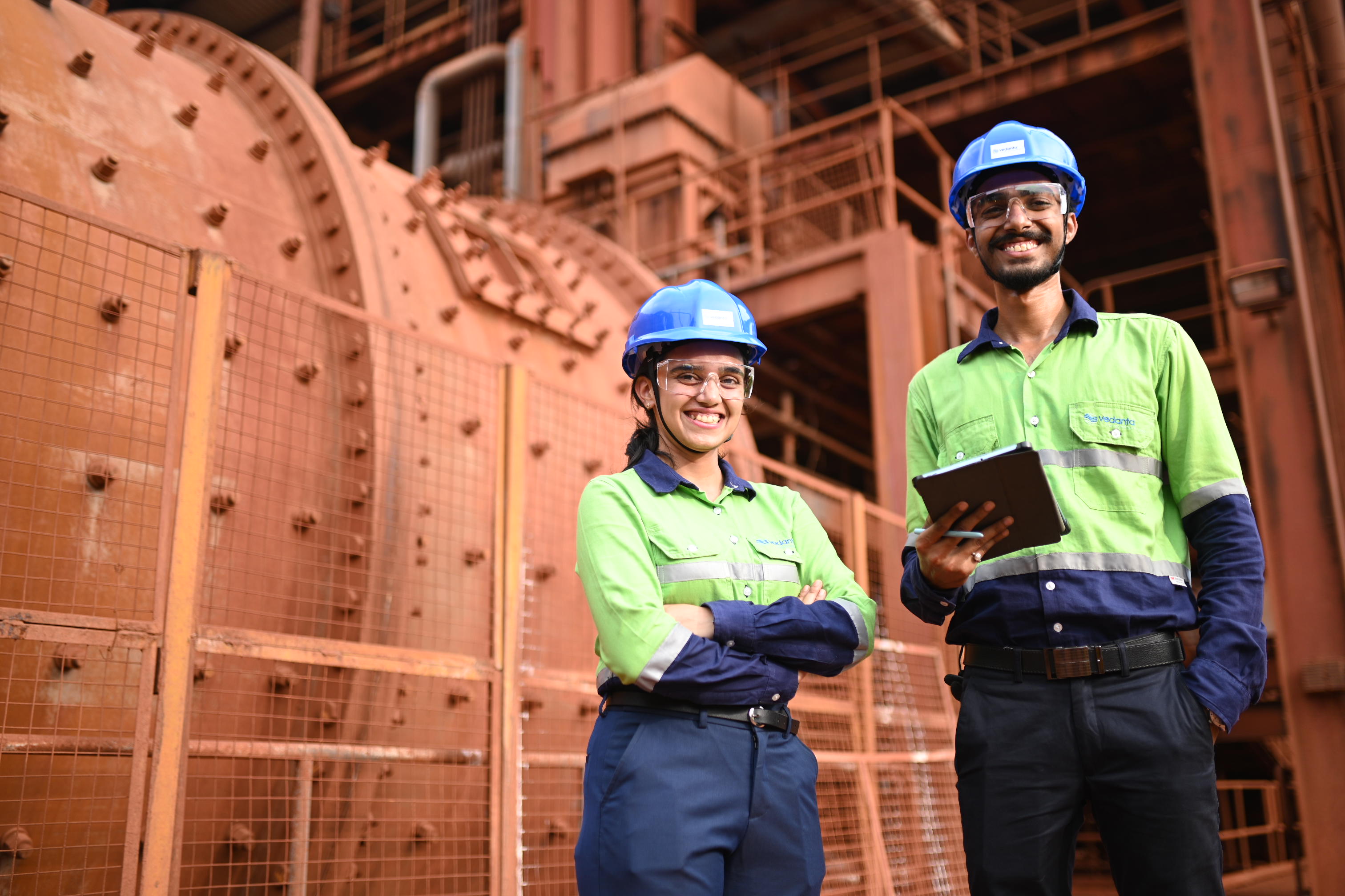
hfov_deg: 54.4
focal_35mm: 35
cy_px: 448
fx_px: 1308
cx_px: 672
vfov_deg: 37.9
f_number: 1.4
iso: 100
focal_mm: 35
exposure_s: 1/800
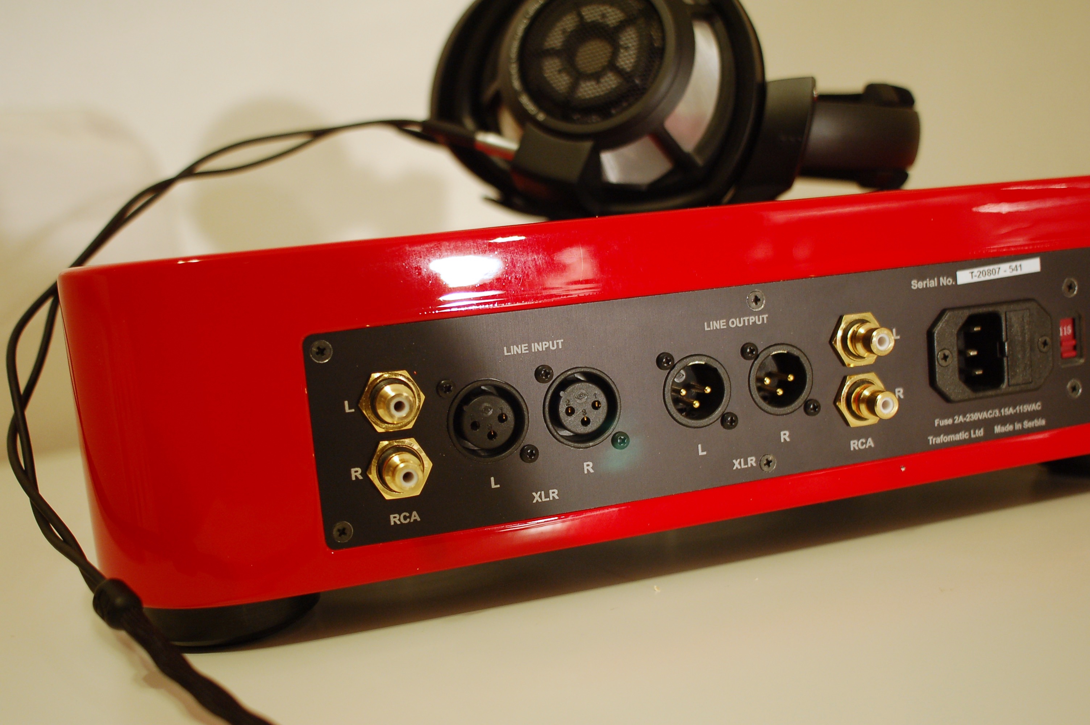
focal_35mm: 36
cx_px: 545
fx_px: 1089
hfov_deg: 53.2
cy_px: 362
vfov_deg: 36.8
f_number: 2.8
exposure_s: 1/40
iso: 800
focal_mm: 24
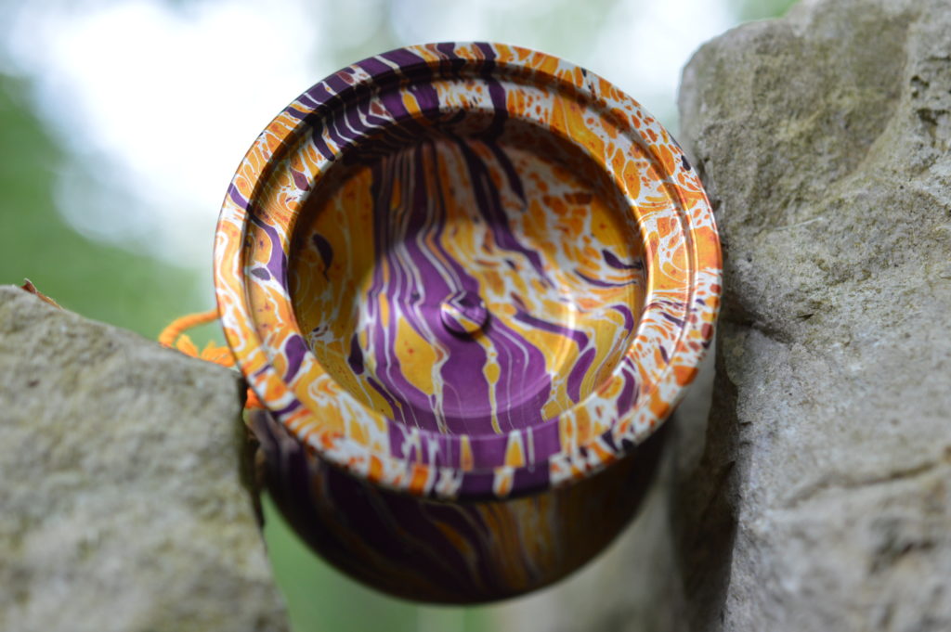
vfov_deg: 22.6
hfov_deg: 33.4
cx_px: 476
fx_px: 1584
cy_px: 316
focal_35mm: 60
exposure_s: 1/80
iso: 400
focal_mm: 40
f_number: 4.5
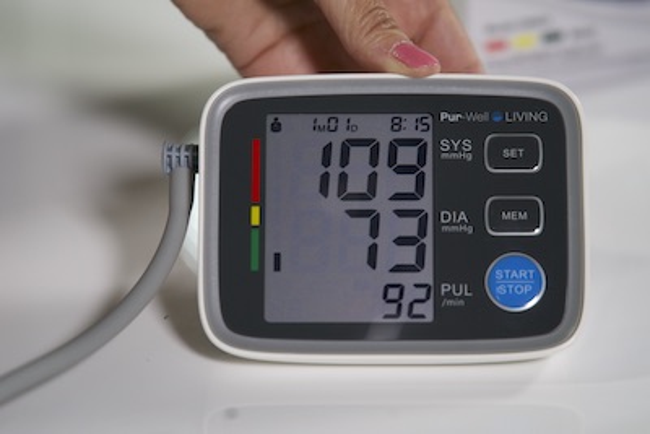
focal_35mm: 135
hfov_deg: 15.2
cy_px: 217
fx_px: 2438
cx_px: 325
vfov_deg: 10.2
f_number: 4
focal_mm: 135
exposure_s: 1/160
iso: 500
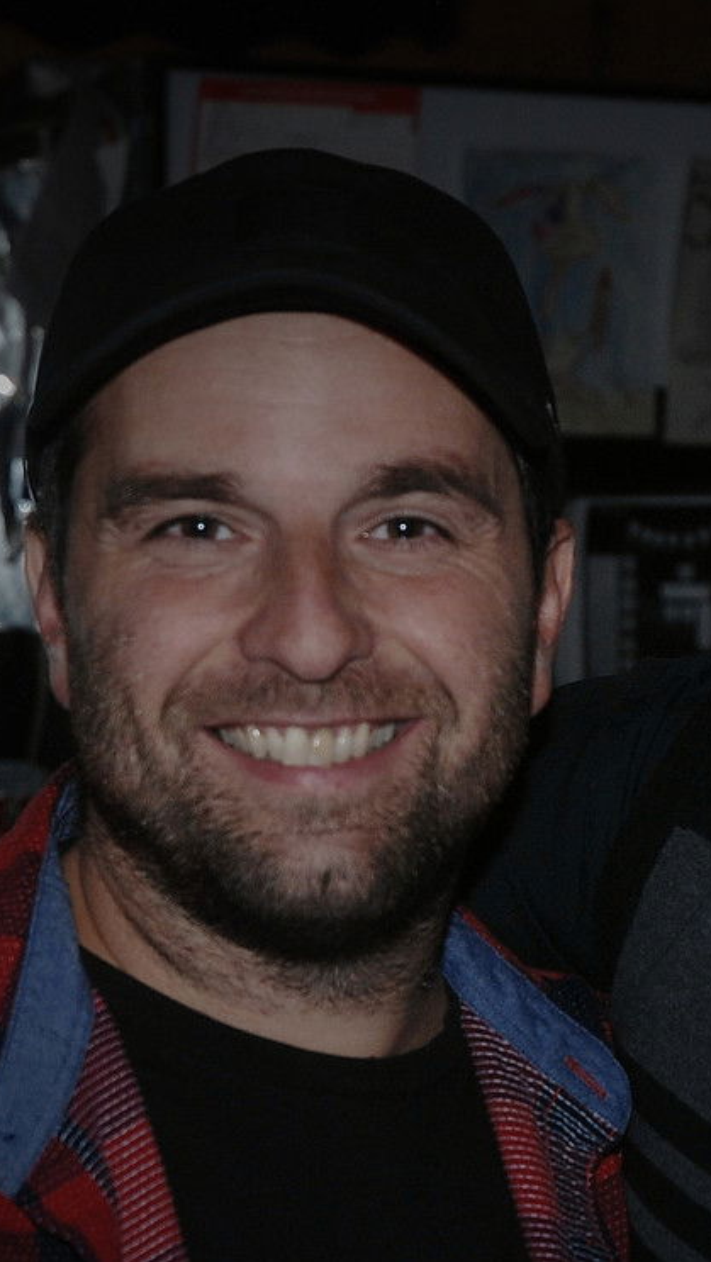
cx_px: 304
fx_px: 2545
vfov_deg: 27.9
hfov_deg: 15.9
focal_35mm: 76
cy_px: 633
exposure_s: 1/60
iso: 125
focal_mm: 48
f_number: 4.5
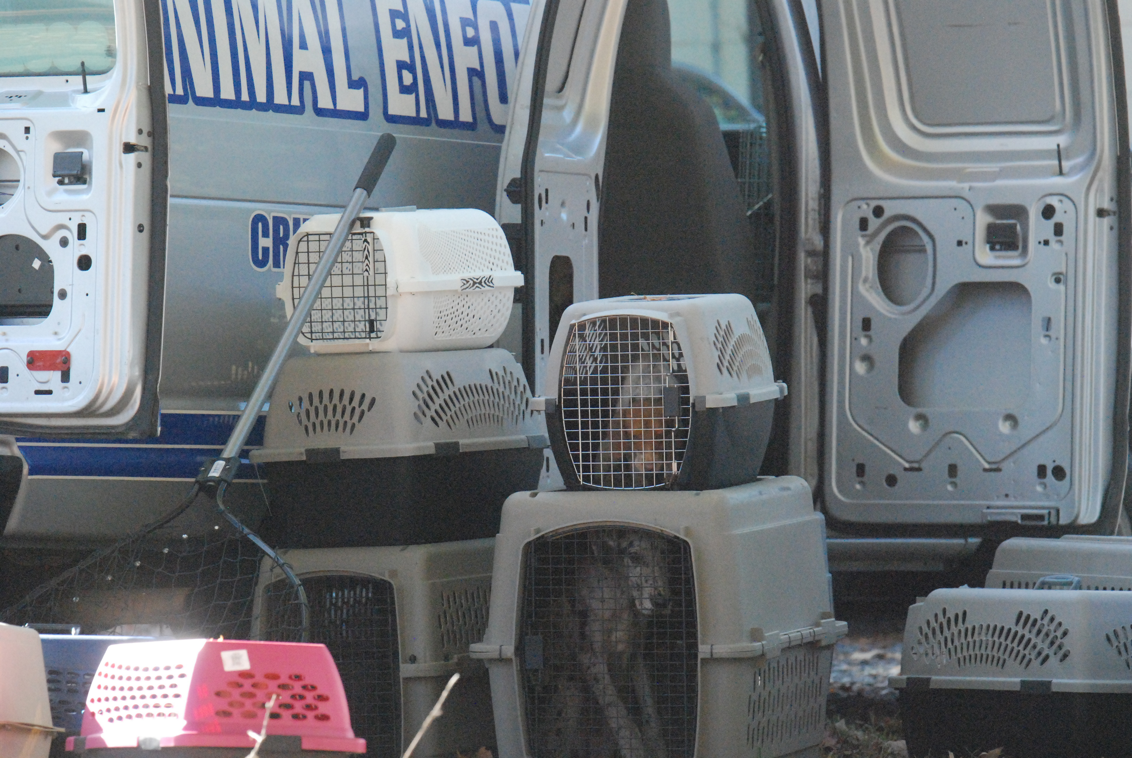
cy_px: 379
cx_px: 566
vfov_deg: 4.6
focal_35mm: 300
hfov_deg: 6.9
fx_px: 9445
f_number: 4.5
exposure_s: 1/1250
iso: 3200
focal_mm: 200
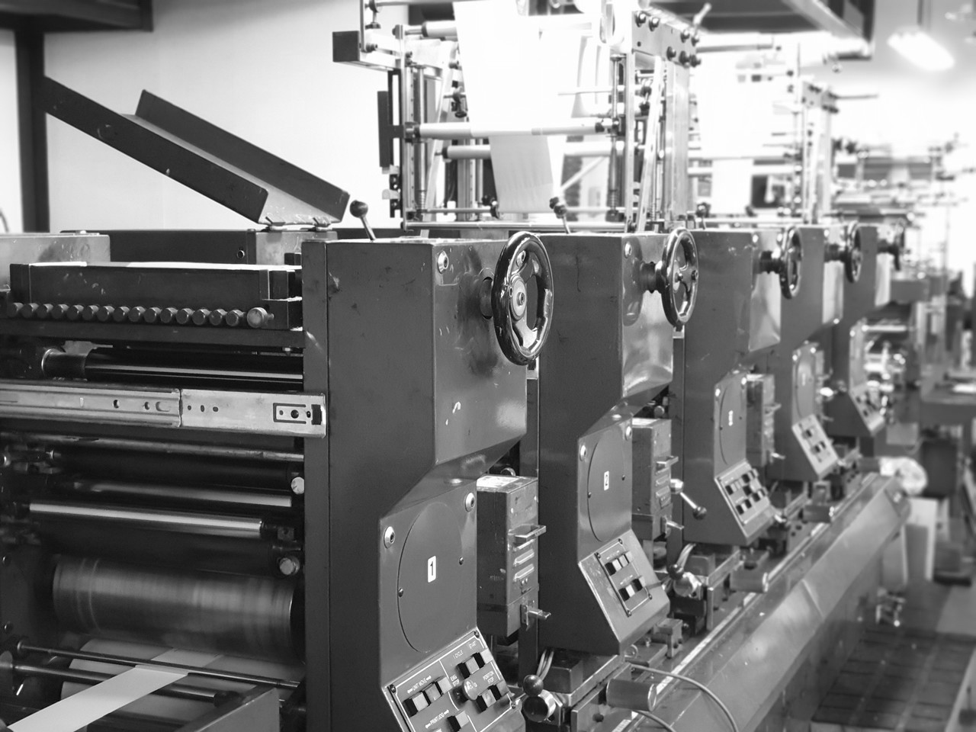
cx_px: 488
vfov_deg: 28.0
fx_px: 1466
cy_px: 366
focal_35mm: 52
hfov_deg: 36.8
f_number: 2.4
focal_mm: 6
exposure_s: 1/24
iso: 500
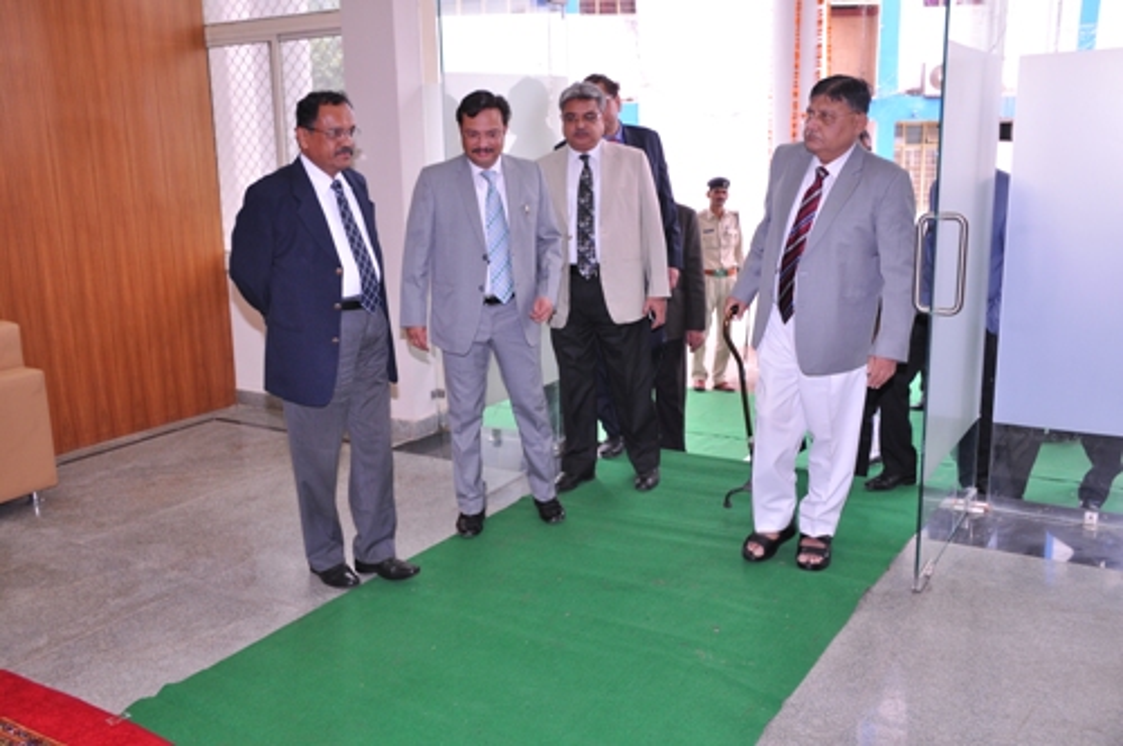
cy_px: 373
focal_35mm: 33
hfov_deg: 57.3
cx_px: 562
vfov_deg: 39.9
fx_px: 1028
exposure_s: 1/60
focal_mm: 22
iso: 400
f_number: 5
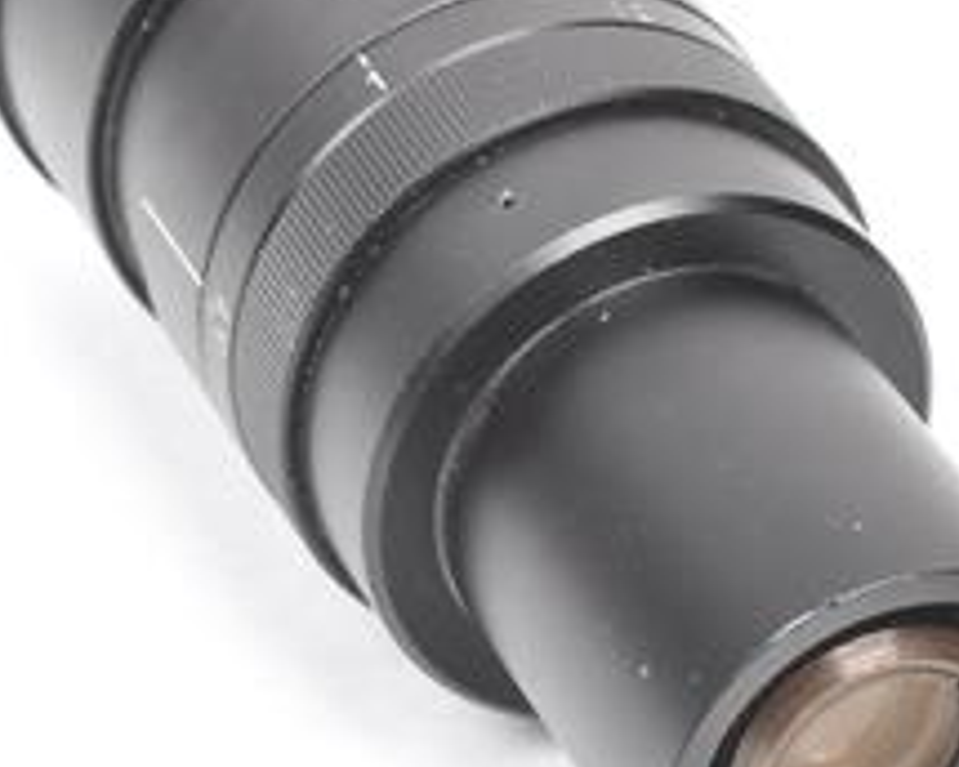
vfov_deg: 9.8
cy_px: 214
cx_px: 379
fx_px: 4456
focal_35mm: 157
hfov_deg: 12.3
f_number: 13
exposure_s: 1/200
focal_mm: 40
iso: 200
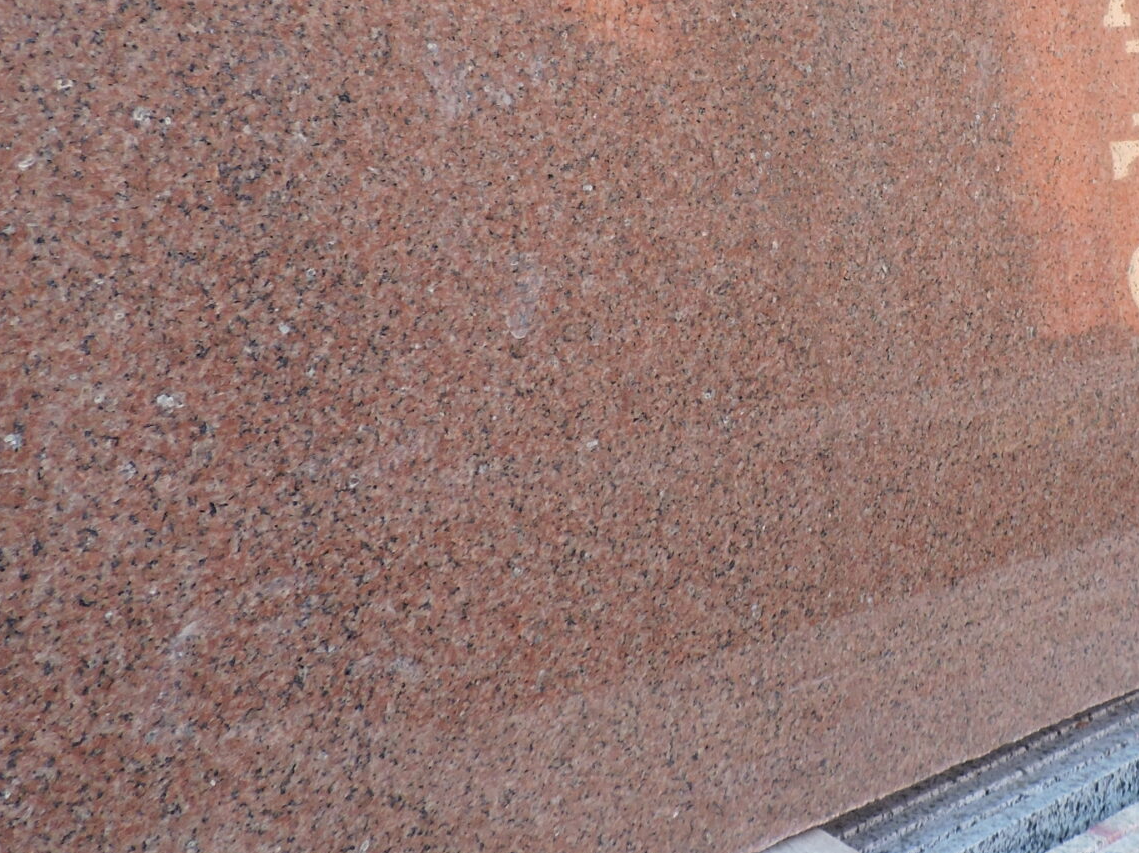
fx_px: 1776
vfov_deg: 26.6
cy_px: 188
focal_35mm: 54
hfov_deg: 34.5
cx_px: 903
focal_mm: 4.3
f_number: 3
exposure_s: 1/80
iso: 100
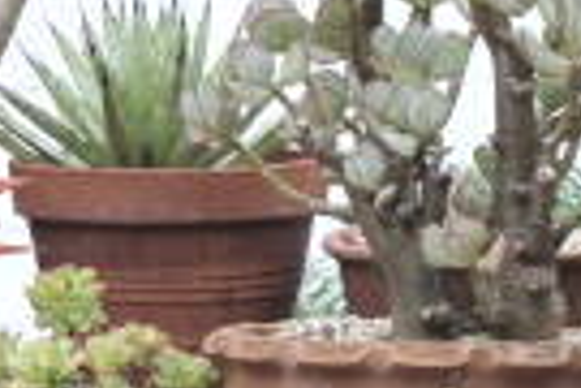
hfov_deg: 7.4
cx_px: -704
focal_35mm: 266
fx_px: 4293
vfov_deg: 5.2
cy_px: 213
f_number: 7.1
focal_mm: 35
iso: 400
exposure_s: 1/200
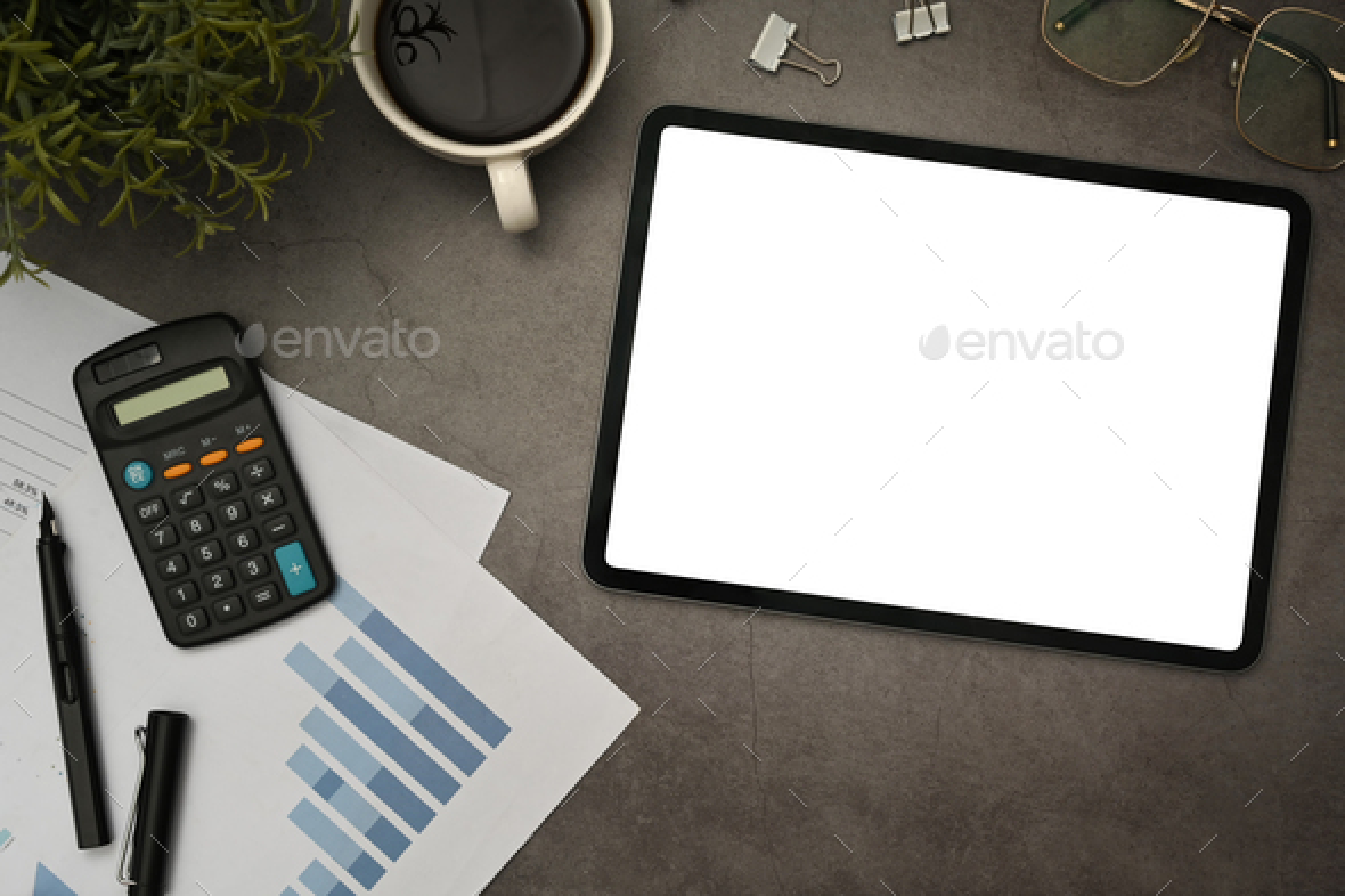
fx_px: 1942
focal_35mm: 52
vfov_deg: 26.0
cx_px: 672
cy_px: 448
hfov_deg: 38.2
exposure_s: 1/640
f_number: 11
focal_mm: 52
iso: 250
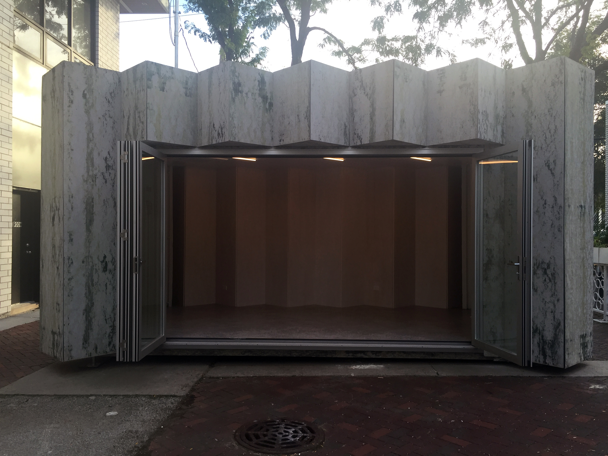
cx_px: 304
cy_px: 228
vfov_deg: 48.2
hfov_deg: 61.7
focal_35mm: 29
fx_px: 509
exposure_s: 1/161
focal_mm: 4.15
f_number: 2.2
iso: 32
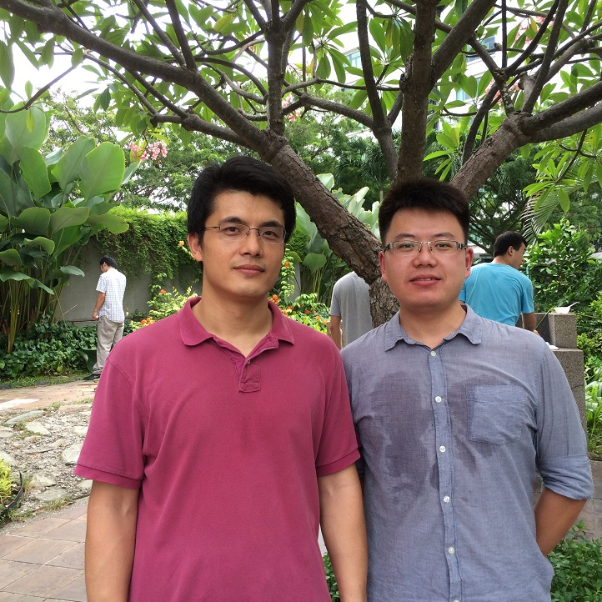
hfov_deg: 46.0
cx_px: 309
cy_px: 296
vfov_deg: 46.0
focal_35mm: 36
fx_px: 708
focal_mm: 4.12
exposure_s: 1/60
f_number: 2.2
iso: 50
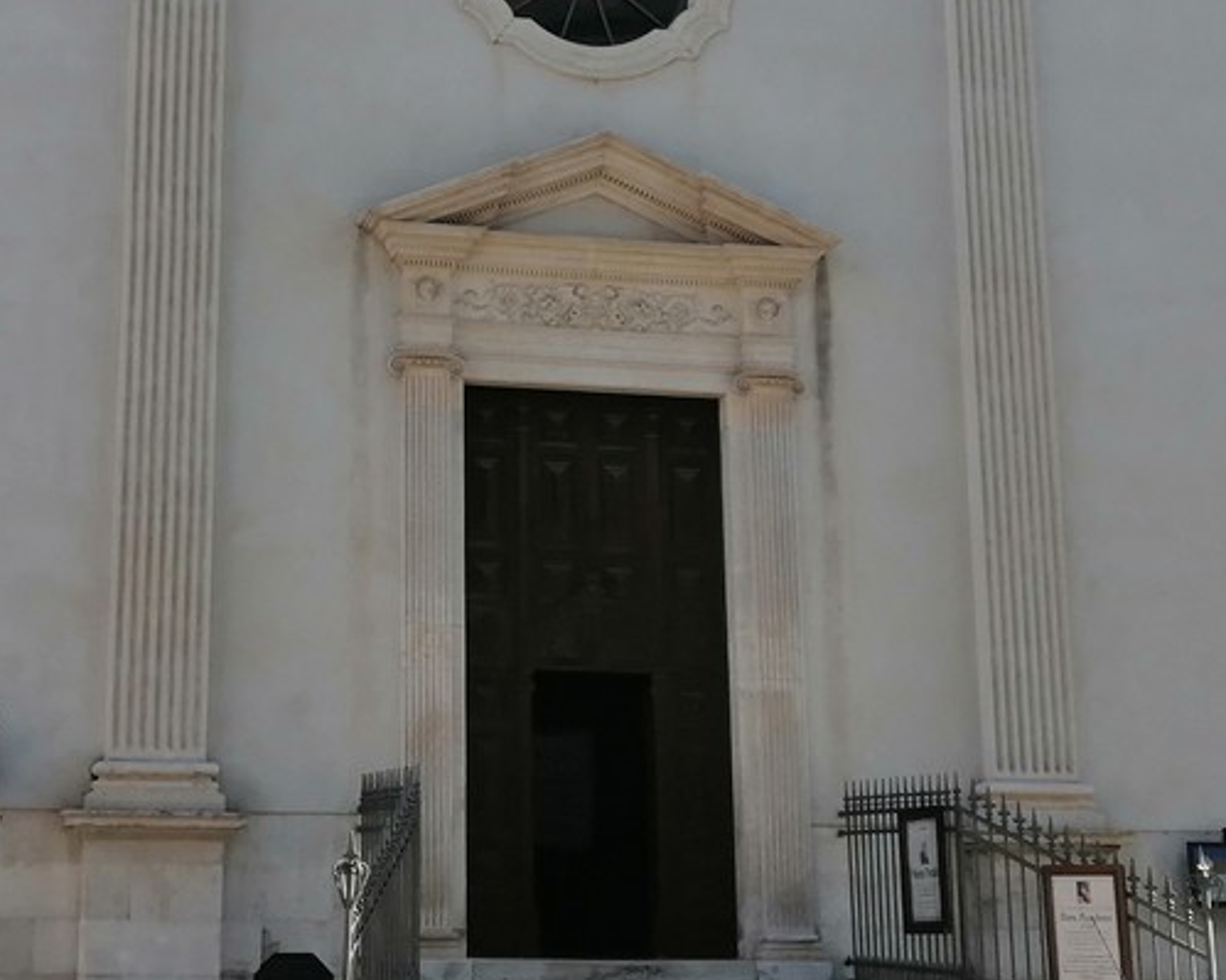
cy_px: 329
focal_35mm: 61
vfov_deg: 24.9
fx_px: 2213
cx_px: 366
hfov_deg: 30.6
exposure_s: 1/1497
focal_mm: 3.95
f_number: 1.8
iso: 50
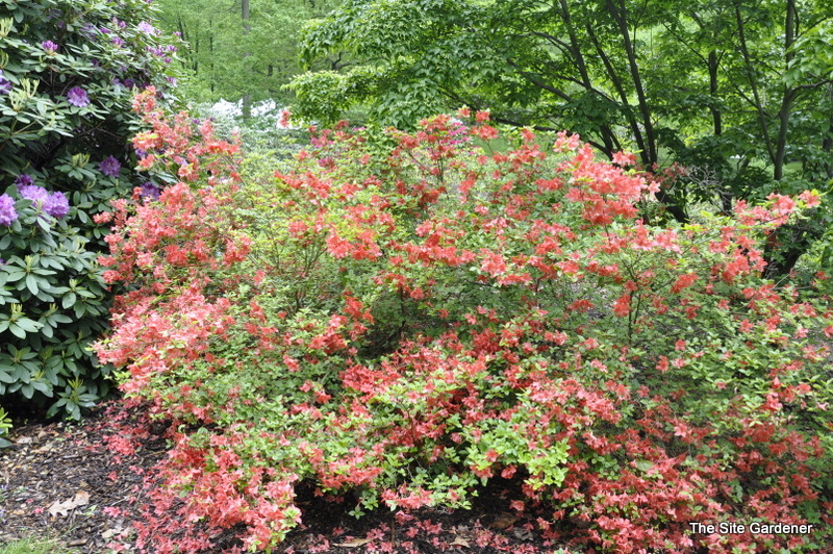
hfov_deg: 67.4
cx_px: 416
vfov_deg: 47.9
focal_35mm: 27
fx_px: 624
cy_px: 277
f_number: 7.1
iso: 200
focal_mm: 18
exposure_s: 1/50
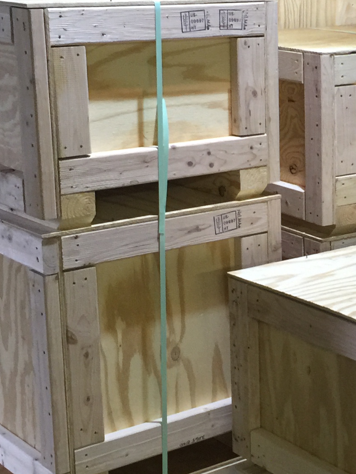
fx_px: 1152
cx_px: 412
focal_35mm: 84
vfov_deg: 23.3
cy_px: 231
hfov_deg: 16.9
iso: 80
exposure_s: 1/15
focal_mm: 4.15
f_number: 2.2
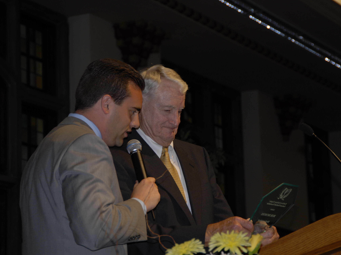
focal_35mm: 133
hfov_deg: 14.8
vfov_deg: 11.1
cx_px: 176
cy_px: 127
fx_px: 1310
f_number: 5.3
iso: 200
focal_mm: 82
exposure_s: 1/60
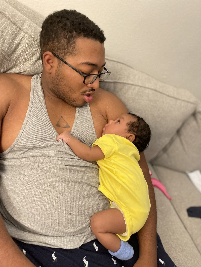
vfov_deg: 67.3
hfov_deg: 53.1
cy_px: 134
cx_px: 100
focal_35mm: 26
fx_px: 201
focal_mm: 5.1
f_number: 1.6
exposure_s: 1/30
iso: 640
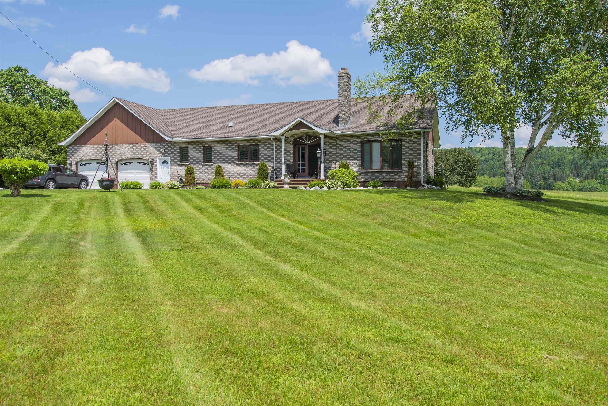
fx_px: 473
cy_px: 203
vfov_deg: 46.4
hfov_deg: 65.5
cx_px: 304
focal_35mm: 28
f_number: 7.1
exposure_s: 1/640
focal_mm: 19
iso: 100
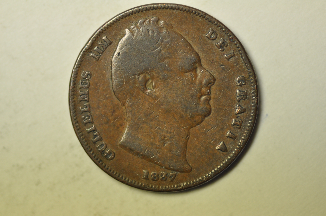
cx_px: 163
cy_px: 108
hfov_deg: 22.6
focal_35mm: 90
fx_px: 814
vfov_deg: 15.2
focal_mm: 60
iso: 560
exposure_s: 1/250
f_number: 4.2
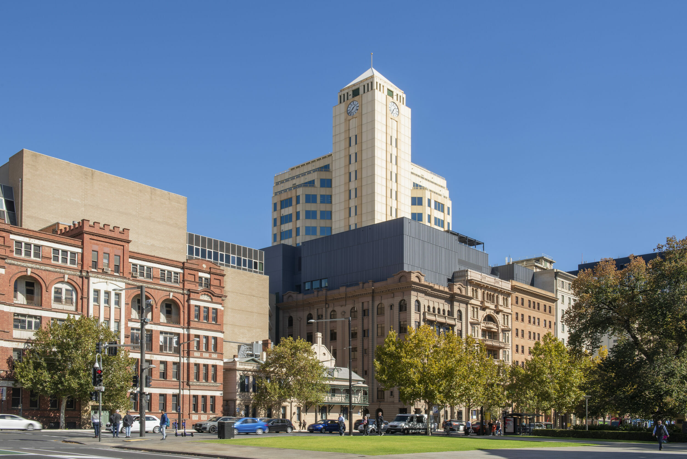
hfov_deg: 55.8
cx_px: 344
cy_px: 230
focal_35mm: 34
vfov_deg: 38.9
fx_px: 649
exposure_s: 1/30
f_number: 16
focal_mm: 34
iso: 64
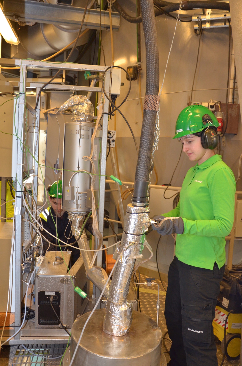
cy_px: 183
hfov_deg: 41.5
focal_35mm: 32
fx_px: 319
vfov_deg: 59.6
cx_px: 121
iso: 800
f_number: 4
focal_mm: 21
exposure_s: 1/80
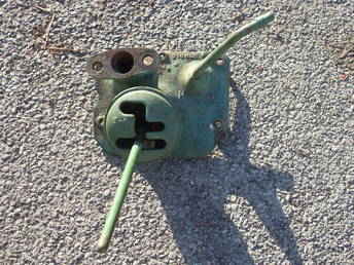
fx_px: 757
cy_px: 132
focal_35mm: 74
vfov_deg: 19.9
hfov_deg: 26.3
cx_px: 177
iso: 80
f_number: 4
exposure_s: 1/180
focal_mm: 11.8
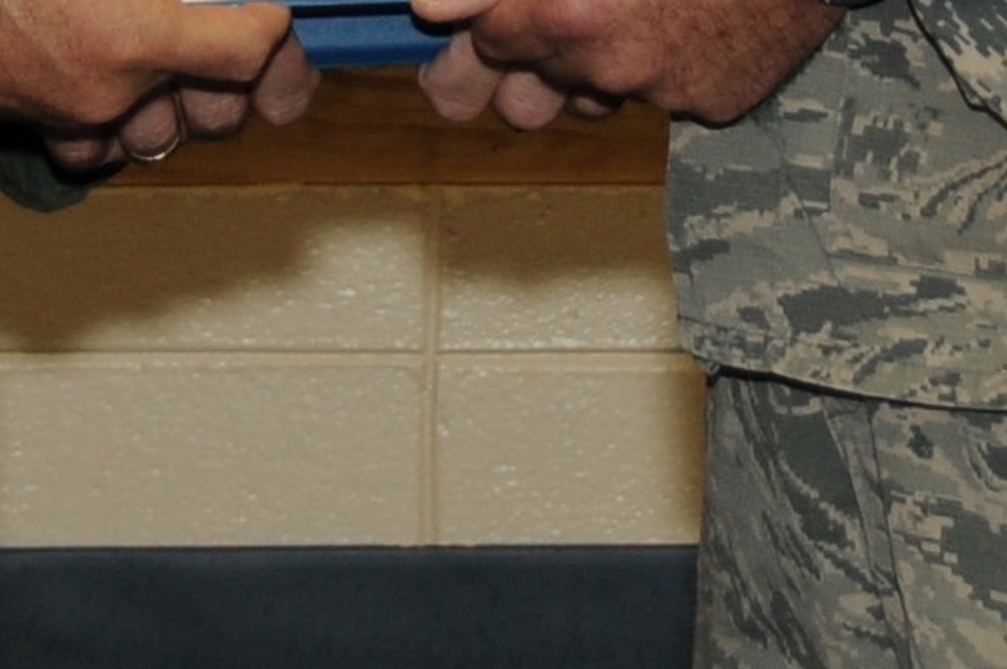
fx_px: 13132
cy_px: -1137
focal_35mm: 470
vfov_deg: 2.9
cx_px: 806
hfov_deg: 4.4
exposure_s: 1/200
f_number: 4.5
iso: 200
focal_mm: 44
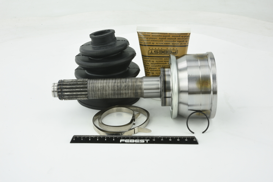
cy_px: 91
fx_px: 455
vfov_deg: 22.6
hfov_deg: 33.4
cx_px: 136
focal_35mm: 60
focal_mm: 60
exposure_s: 1/2.5
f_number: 32
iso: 64
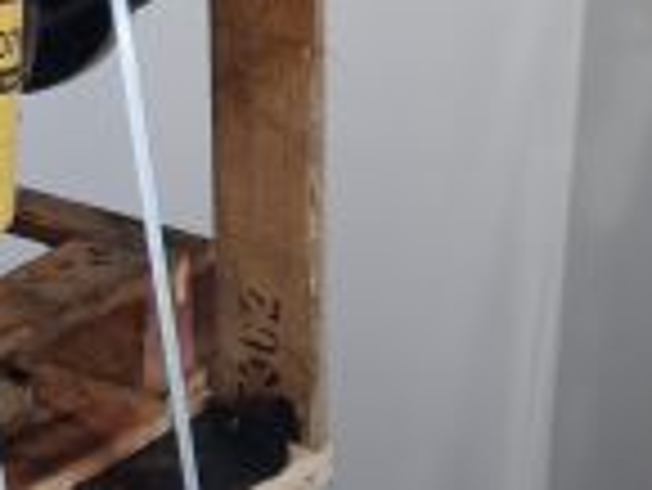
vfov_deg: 15.0
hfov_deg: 17.9
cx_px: -391
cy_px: -112
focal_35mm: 95
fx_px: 1791
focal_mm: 6.4
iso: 50
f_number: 1.8
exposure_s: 1/50
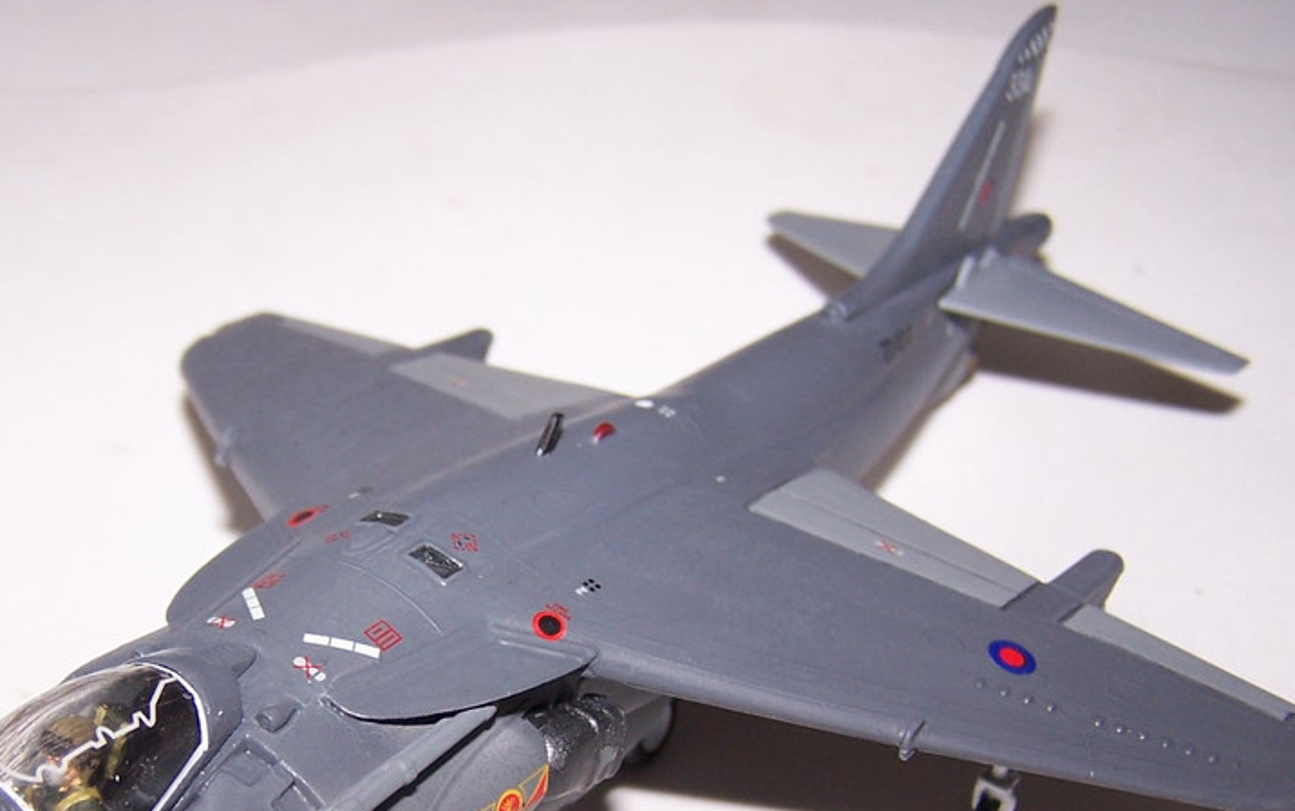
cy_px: 690
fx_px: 2118
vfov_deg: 21.3
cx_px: 457
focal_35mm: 60
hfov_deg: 33.8
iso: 80
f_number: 2.8
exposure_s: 1/60
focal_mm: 6.3
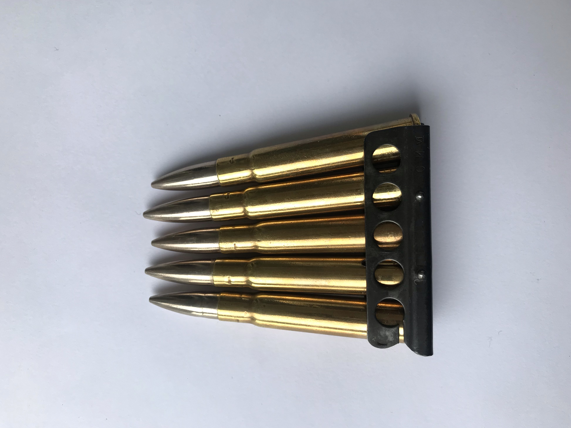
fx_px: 478
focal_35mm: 29
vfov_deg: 48.2
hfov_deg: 61.7
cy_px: 209
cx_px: 291
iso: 20
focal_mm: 3.99
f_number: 1.8
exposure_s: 1/431
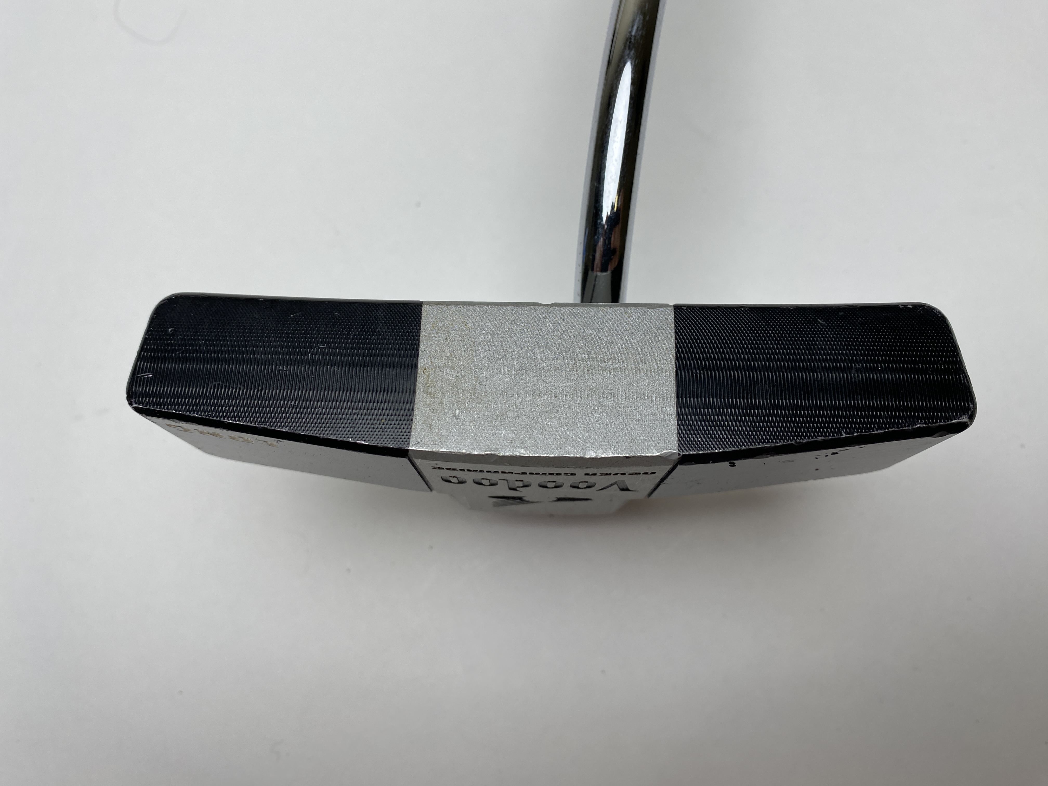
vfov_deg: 53.1
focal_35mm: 26
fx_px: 787
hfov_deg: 67.3
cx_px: 524
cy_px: 393
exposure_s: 1/298
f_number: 1.8
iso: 32
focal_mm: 4.25
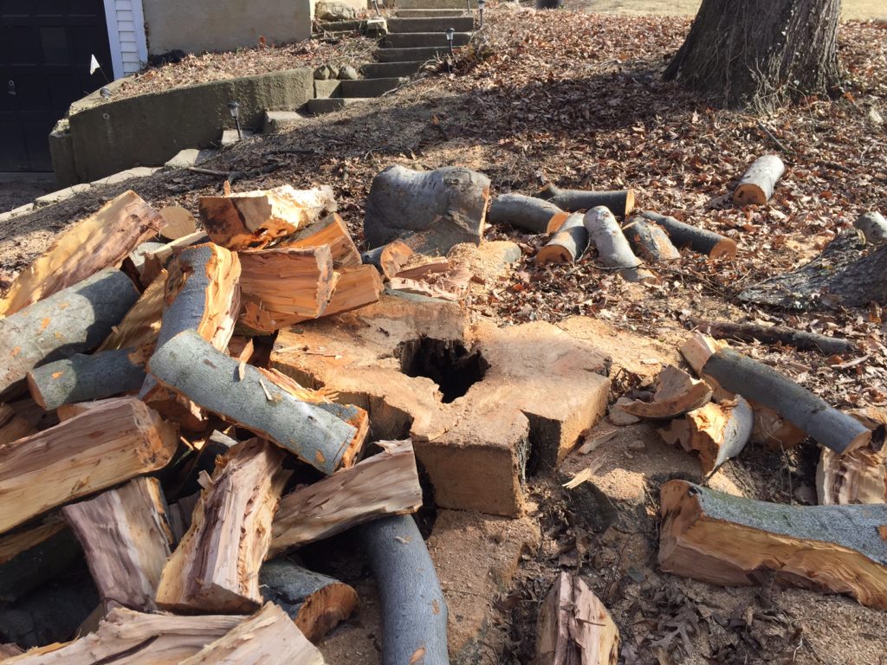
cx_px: 444
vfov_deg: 48.2
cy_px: 332
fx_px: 743
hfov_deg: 61.7
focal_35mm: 29
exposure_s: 1/670
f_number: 2.2
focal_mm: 4.15
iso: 32
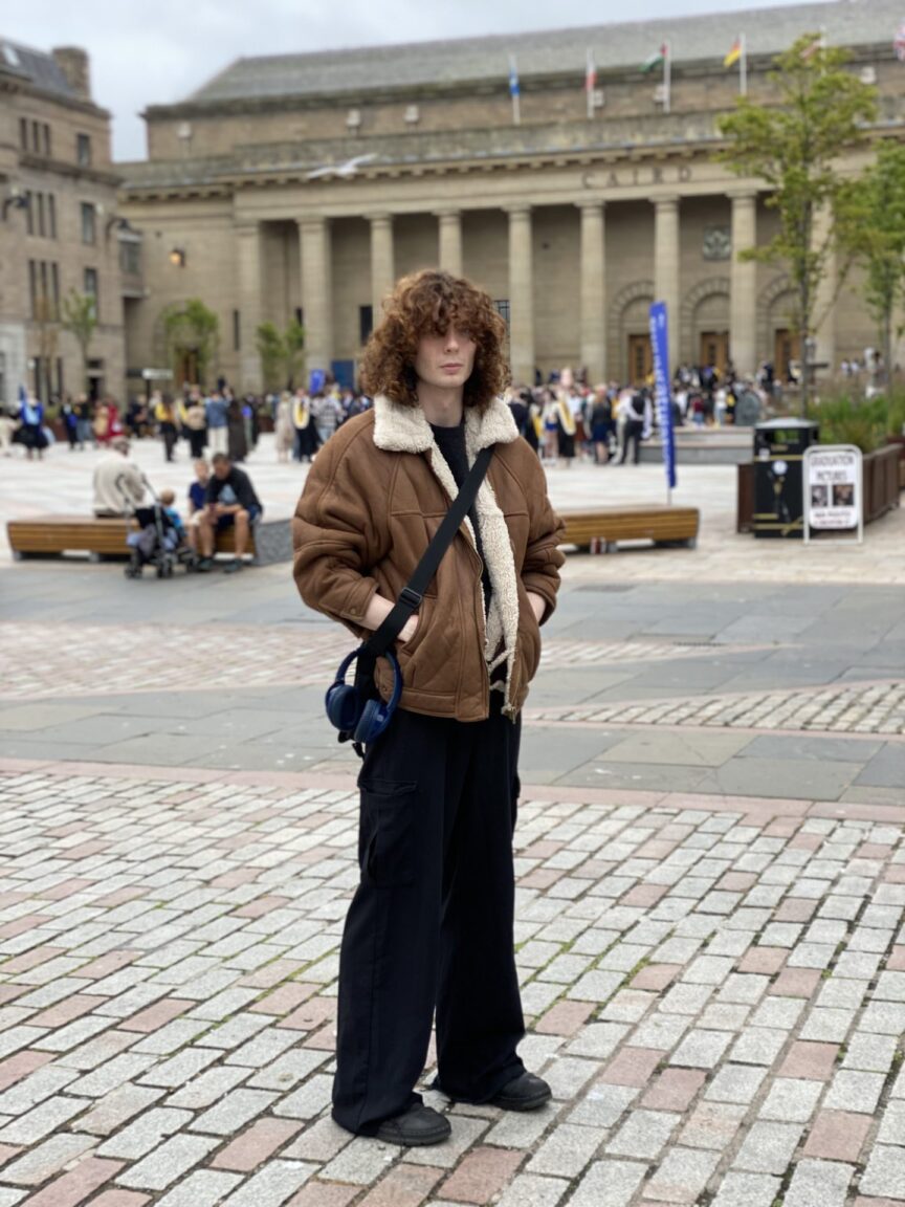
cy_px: 604
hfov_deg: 28.0
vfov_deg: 36.8
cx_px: 452
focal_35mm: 52
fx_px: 1813
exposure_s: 1/264
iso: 20
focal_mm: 6
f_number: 2
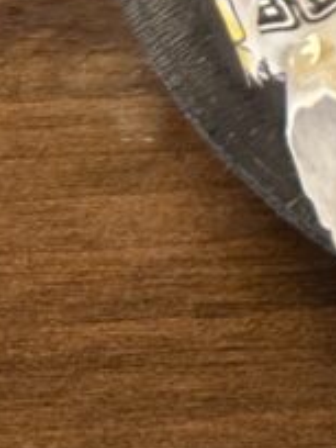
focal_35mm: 181
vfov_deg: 9.9
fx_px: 2343
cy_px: -525
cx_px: 1351
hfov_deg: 6.5
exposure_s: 1/120
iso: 160
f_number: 1.78
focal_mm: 6.86
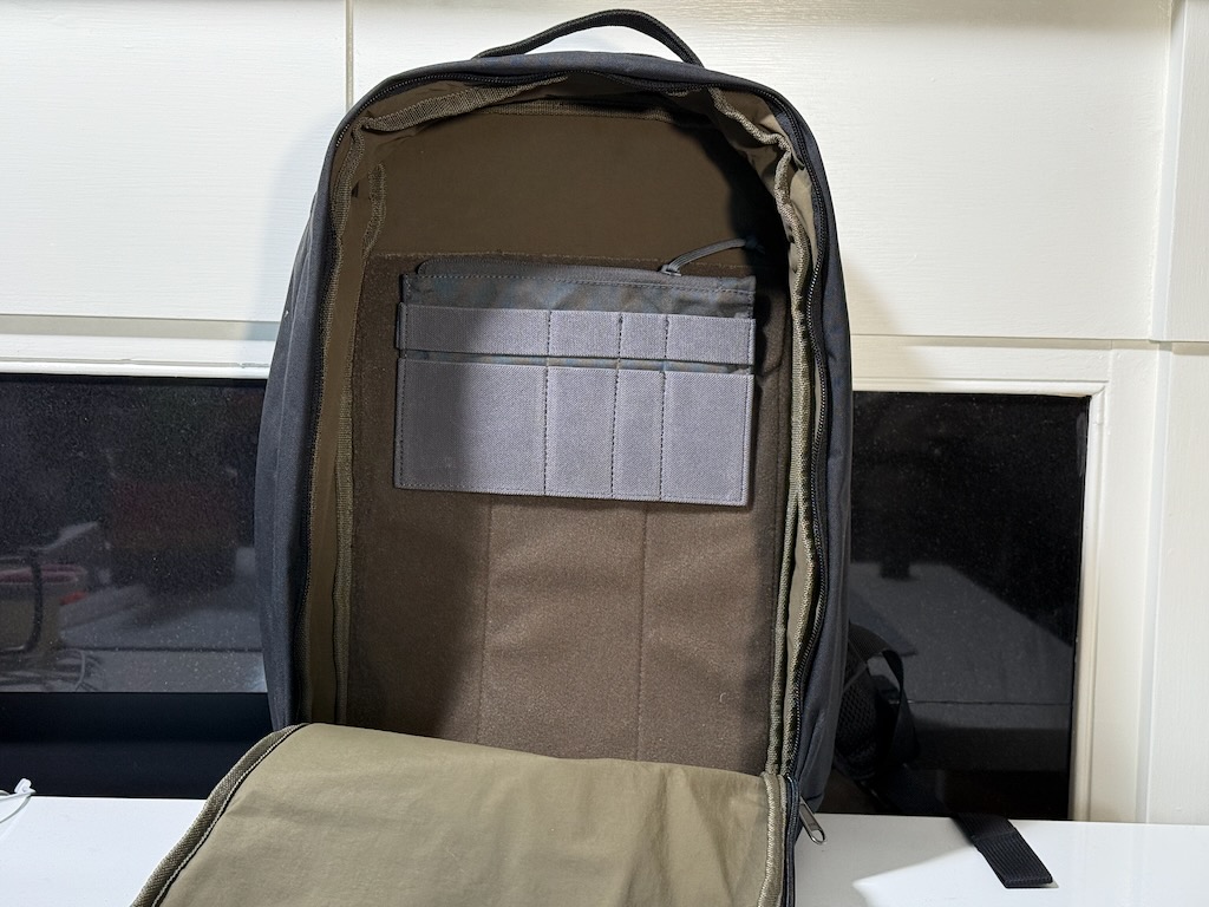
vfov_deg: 30.3
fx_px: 1676
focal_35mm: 48
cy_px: 454
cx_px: 604
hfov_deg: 39.7
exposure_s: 1/62
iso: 160
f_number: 1.78
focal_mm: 6.76
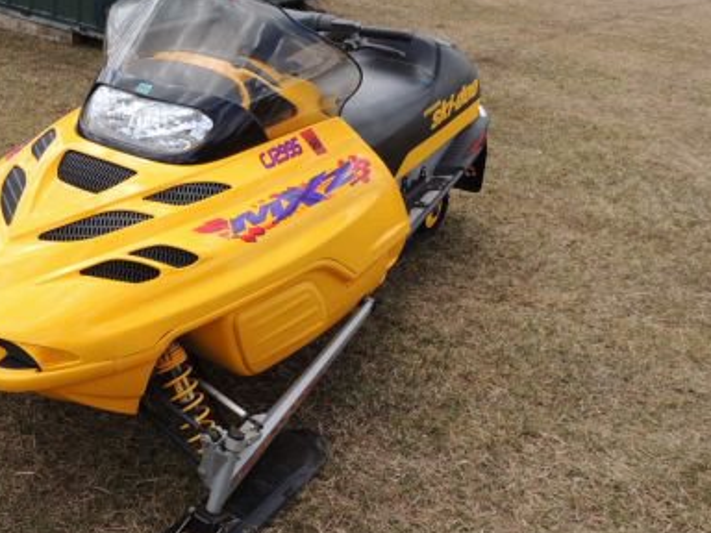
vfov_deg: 35.7
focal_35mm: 40
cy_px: 346
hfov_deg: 44.7
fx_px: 822
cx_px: 154
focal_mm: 4.3
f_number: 3
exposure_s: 1/800
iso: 100
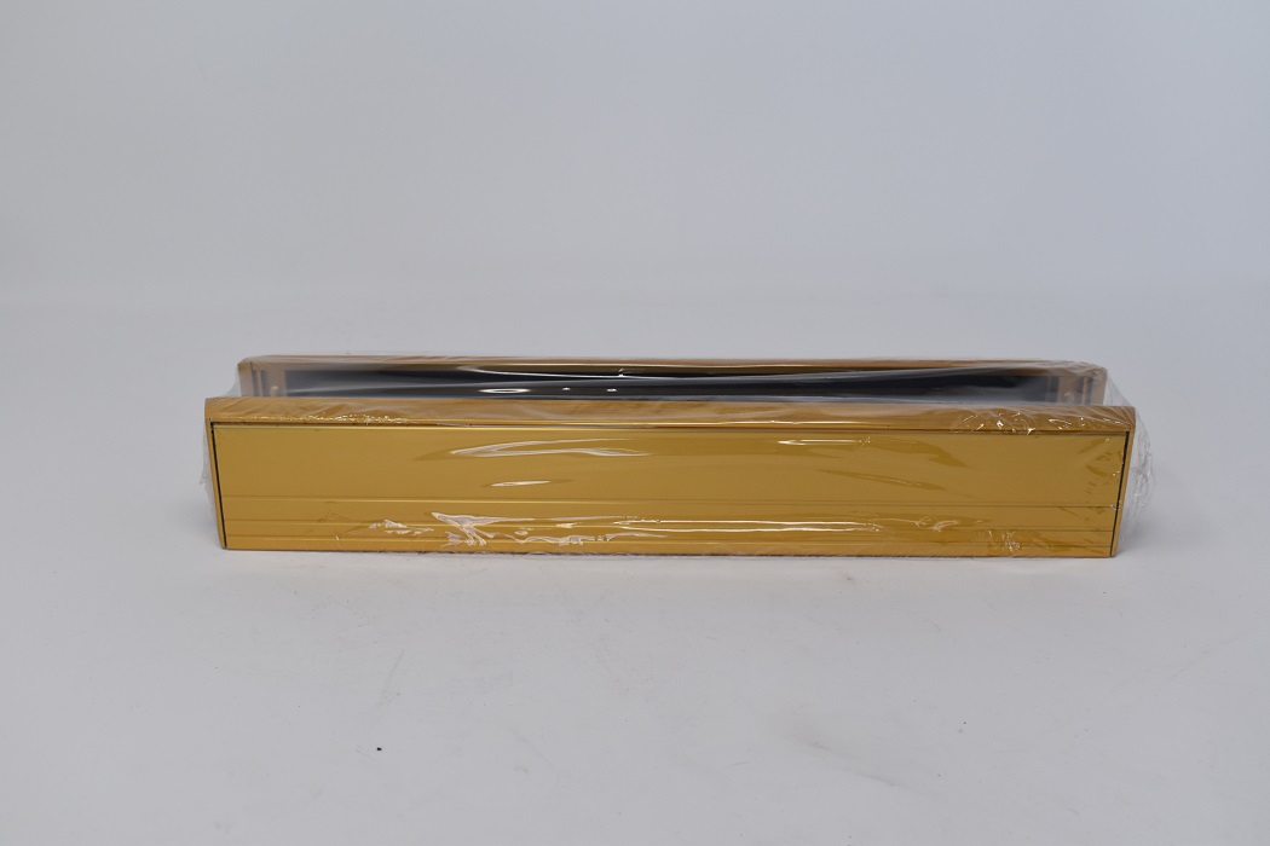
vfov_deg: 33.0
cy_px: 423
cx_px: 635
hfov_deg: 47.9
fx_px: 1429
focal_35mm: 40
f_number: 8
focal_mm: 27
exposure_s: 1/250
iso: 400
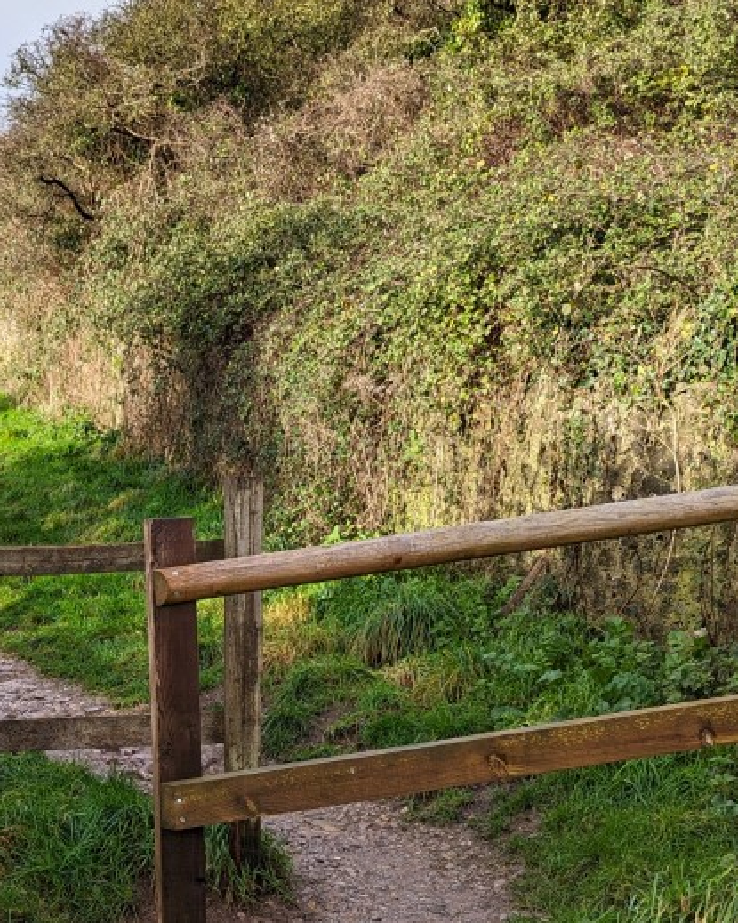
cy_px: 658
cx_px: 113
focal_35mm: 54
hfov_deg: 27.3
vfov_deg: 34.2
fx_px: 1475
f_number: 1.85
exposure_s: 1/1099
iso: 47
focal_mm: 6.81
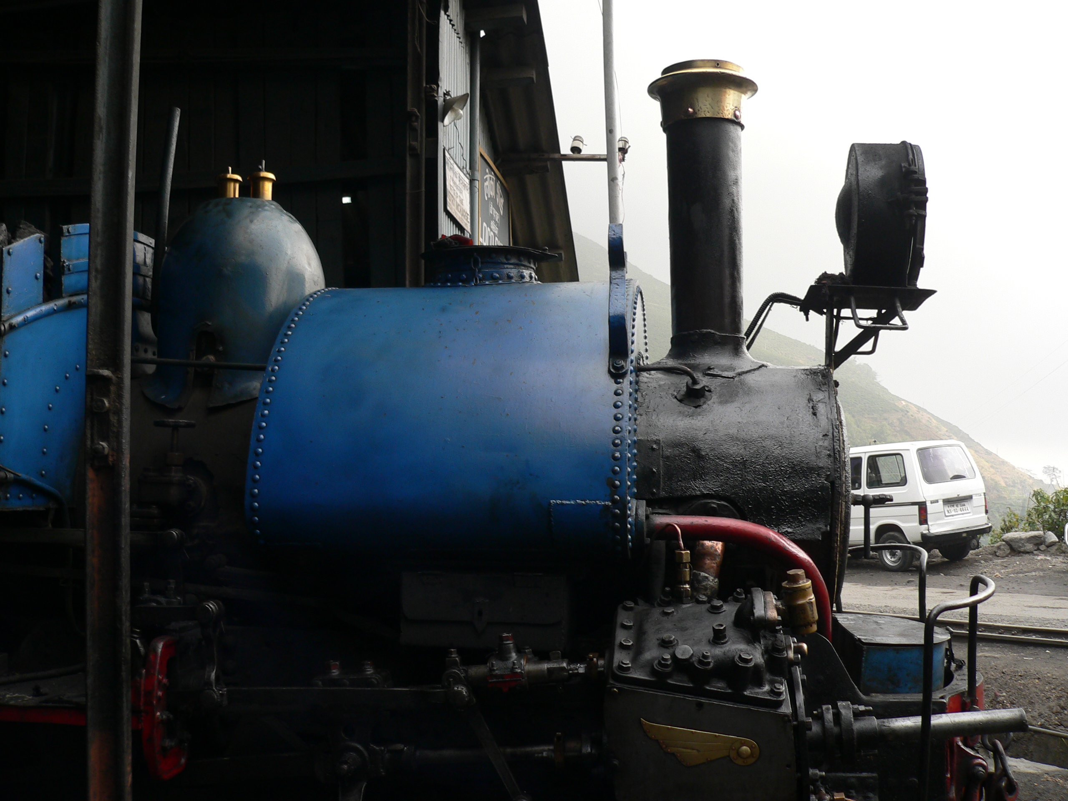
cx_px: 534
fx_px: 1111
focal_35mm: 36
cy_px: 400
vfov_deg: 39.7
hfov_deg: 51.4
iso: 80
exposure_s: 1/100
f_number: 3.3
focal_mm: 6
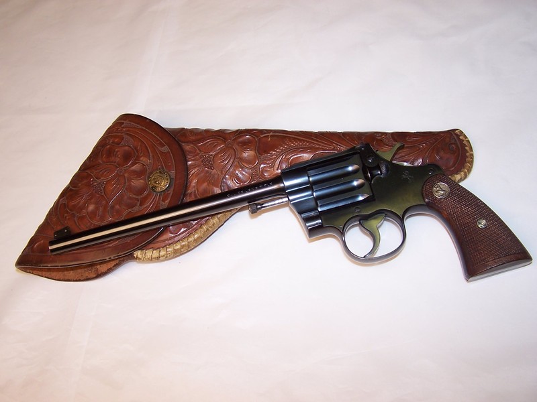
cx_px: 268
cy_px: 201
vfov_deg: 37.7
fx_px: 589
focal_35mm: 38
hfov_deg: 49.0
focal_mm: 6.3
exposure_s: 1/180
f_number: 2.8
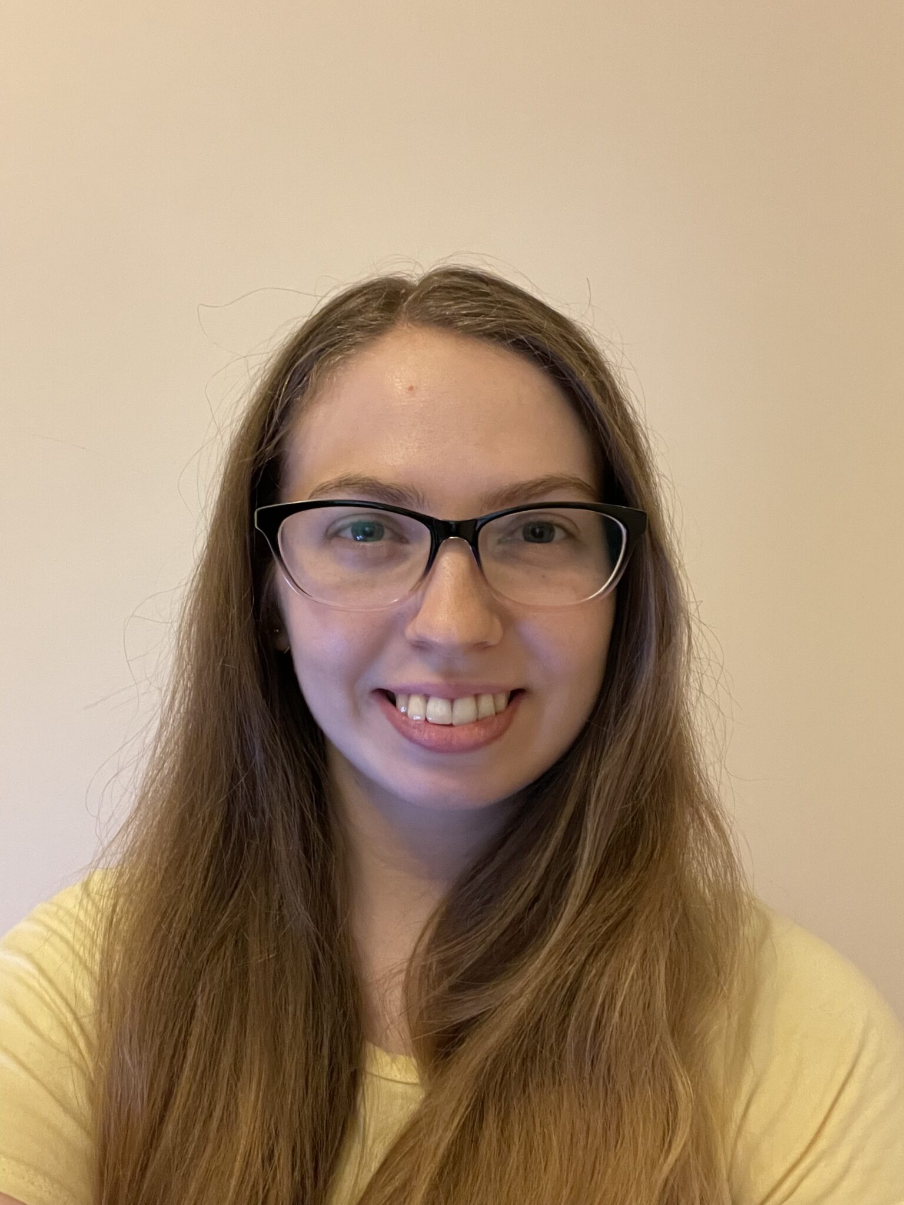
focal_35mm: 30
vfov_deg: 60.0
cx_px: 452
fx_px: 1045
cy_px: 602
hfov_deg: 46.8
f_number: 2.2
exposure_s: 1/17
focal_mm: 2.71
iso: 640
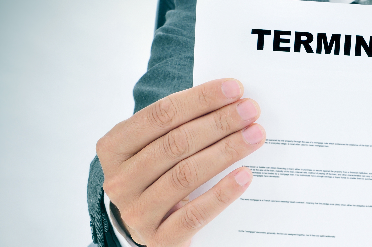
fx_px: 1146
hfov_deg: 18.2
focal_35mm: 111
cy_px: 240
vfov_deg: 12.2
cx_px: 330
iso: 200
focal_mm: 35
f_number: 11
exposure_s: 1/125
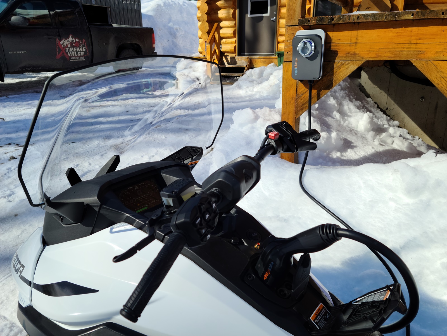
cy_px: 168
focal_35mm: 28
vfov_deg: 49.7
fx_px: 362
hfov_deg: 63.4
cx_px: 224
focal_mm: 5.9
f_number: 2
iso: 25
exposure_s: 1/814
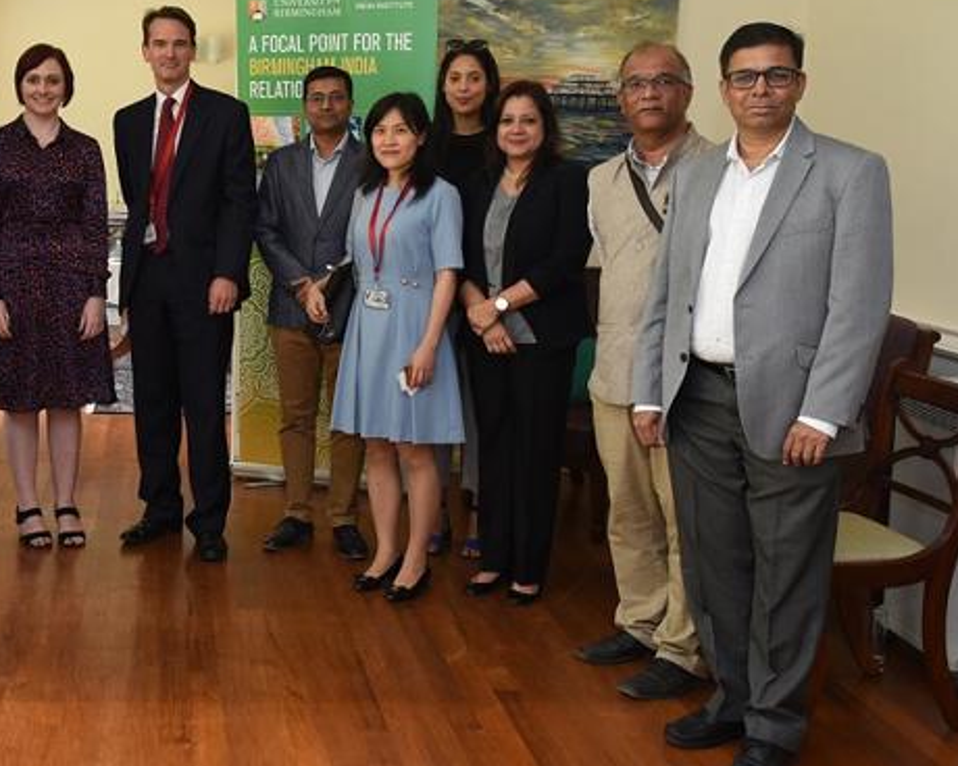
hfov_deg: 36.8
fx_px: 1389
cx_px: 200
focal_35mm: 49
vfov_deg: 30.7
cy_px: 288
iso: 1600
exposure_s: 1/125
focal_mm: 30
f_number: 5
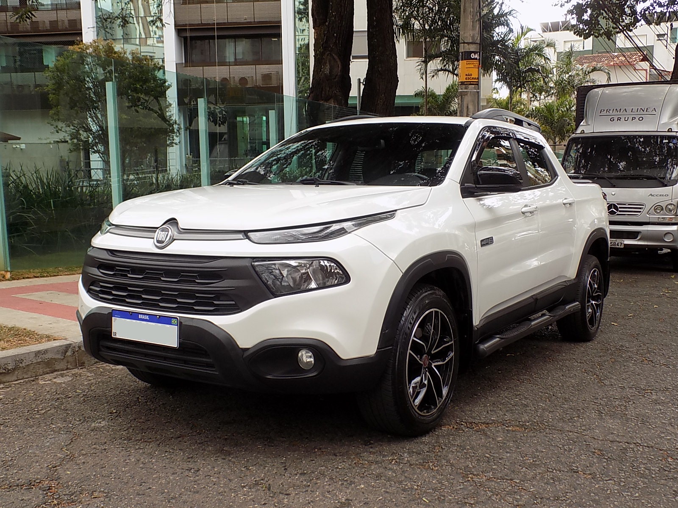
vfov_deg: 38.7
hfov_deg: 50.1
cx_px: 339
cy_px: 254
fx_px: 725
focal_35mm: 37
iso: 80
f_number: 3.5
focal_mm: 6.6
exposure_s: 1/100
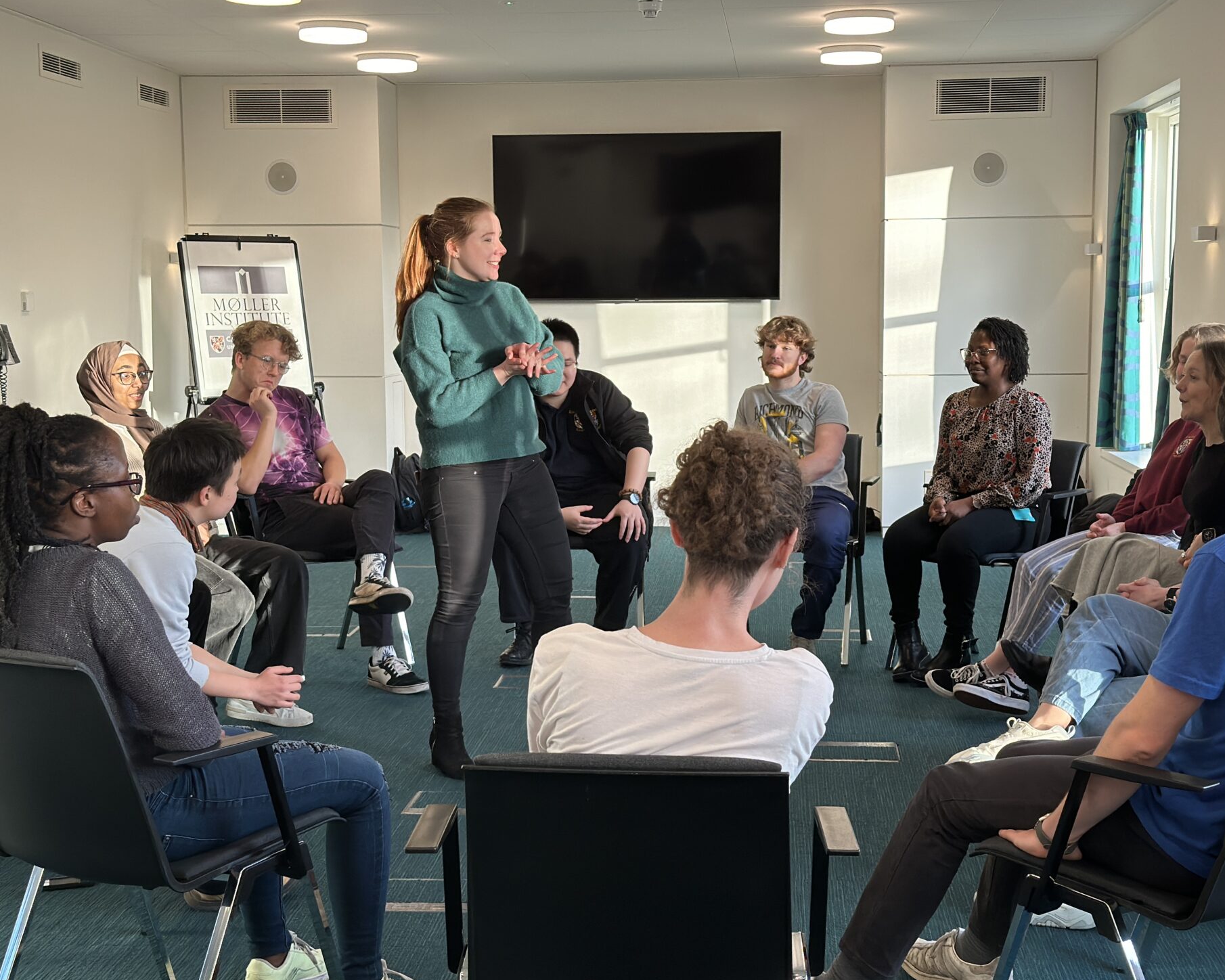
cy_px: 494
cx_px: 617
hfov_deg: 35.4
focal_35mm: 53
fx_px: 1922
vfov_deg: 28.6
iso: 100
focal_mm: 6.86
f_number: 1.78
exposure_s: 1/166
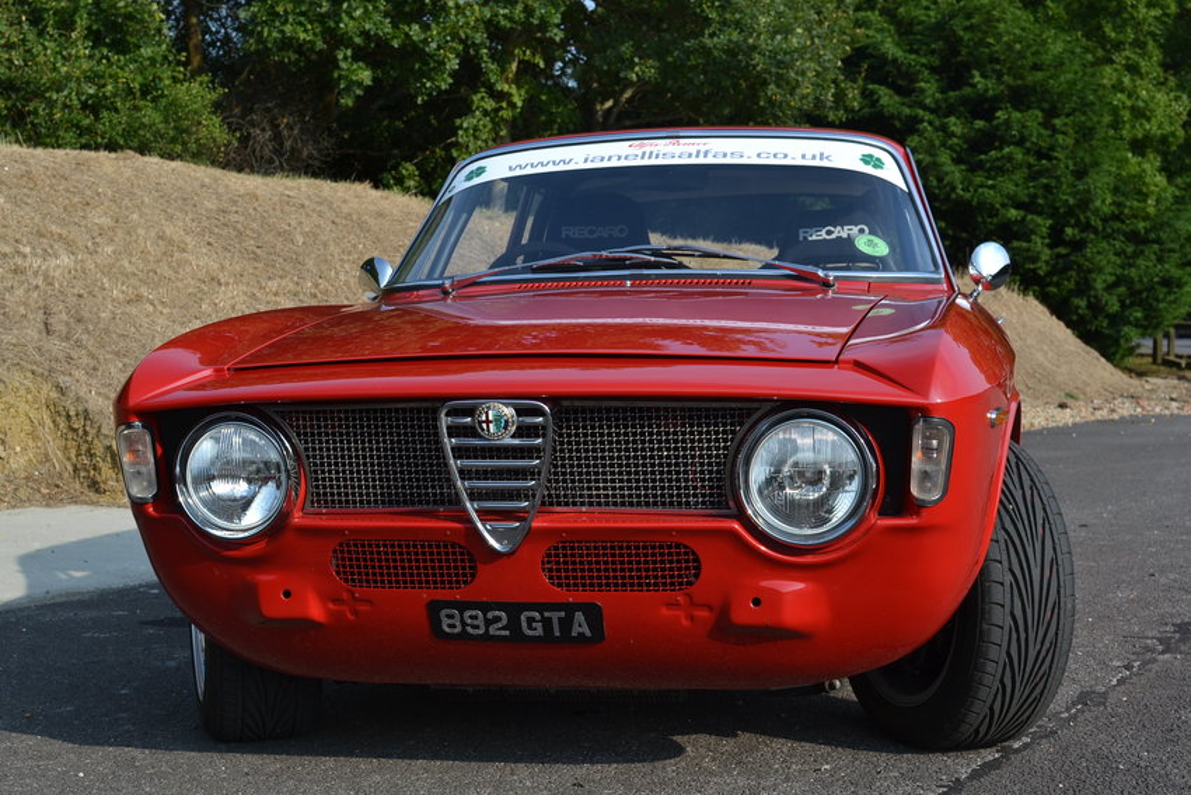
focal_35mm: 52
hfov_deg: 37.8
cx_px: 596
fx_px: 1737
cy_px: 398
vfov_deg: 25.8
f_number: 8
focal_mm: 35
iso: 100
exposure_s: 1/250
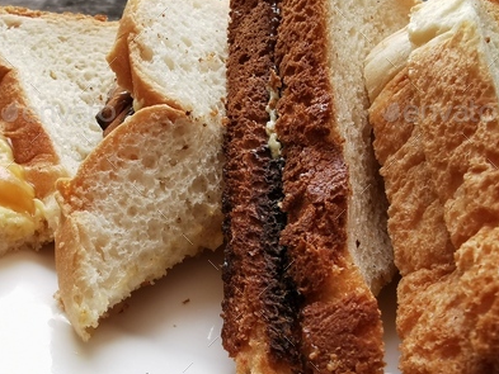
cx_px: 245
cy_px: 203
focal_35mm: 39
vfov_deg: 36.8
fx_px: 562
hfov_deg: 47.8
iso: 100
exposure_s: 1/50
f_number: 2.2
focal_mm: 2.26
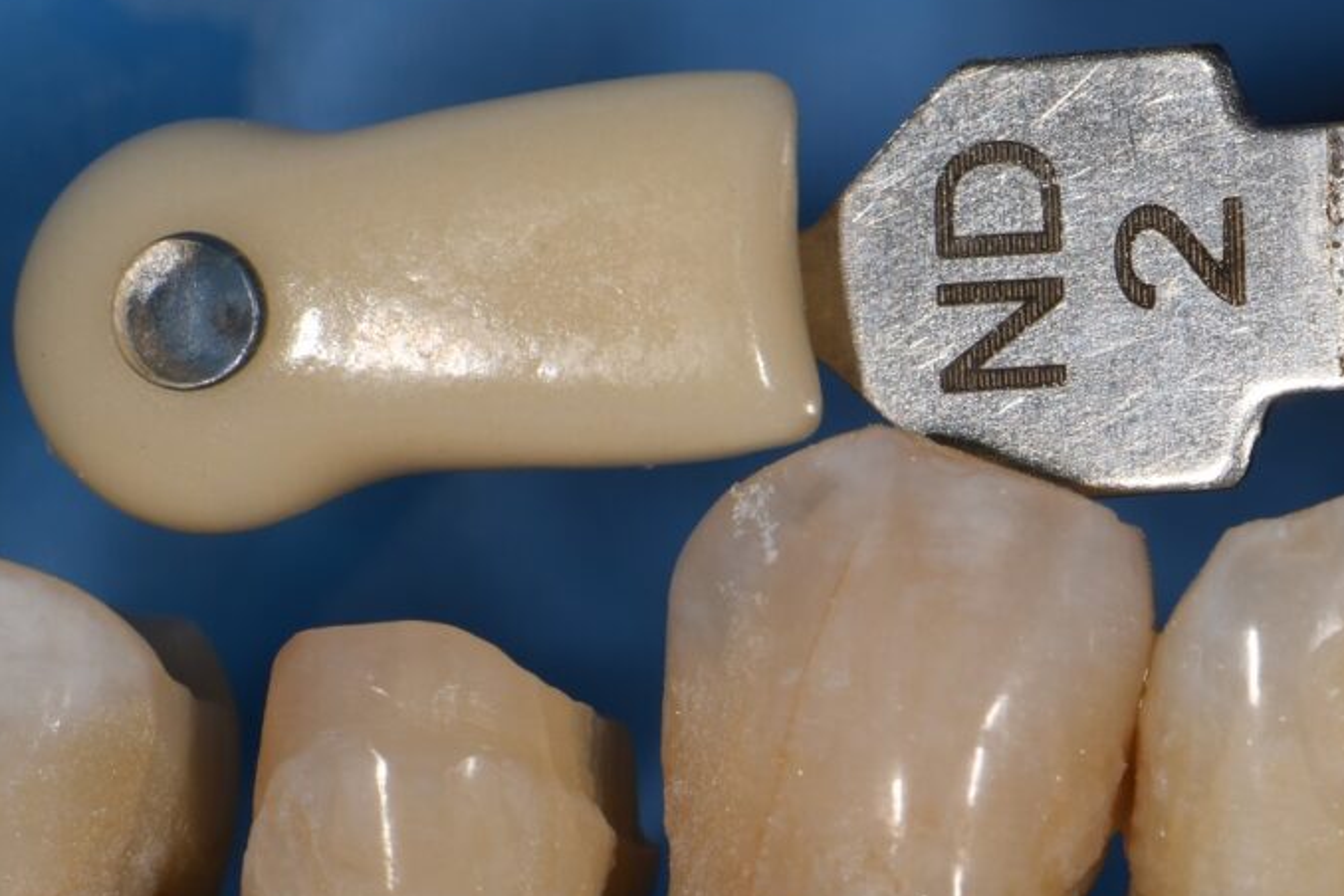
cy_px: 551
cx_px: 850
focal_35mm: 237
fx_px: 8847
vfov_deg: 5.8
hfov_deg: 8.7
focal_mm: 105
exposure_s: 1/200
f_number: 32
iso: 200
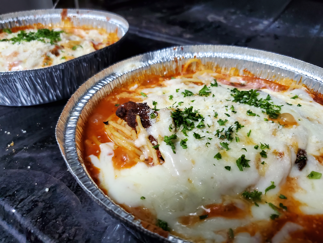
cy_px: 122
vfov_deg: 53.1
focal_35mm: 26
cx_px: 162
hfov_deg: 67.3
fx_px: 243
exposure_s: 1/39
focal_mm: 4.3
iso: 320
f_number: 1.5
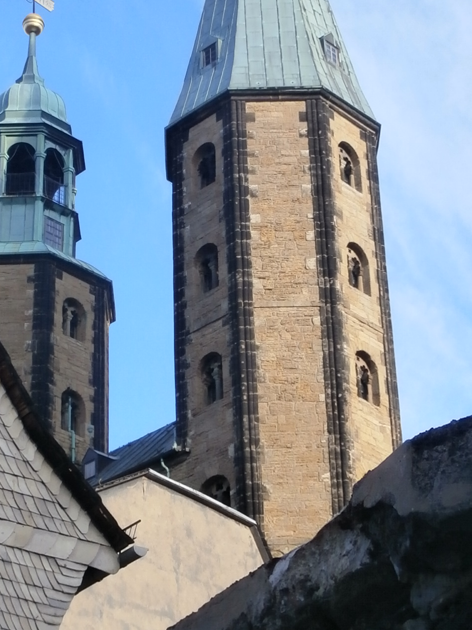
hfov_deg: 15.5
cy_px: 253
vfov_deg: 20.6
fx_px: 1727
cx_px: 164
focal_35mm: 95
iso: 100
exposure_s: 1/320
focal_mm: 8.29
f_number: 4.2
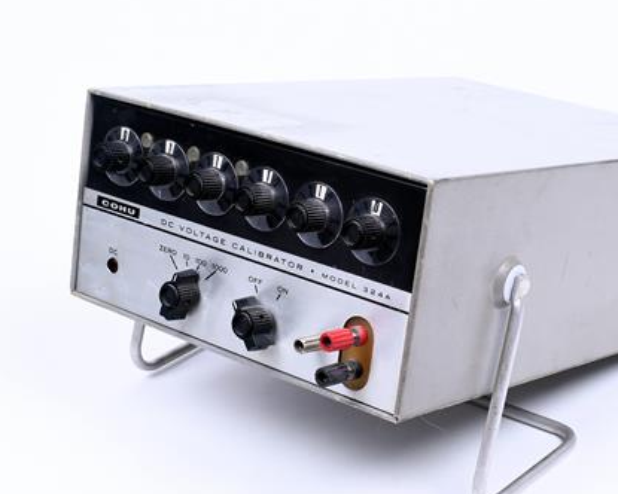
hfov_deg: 30.8
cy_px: 263
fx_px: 1116
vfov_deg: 25.0
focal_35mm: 61
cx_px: 398
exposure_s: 1/200
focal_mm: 30
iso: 200
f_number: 13
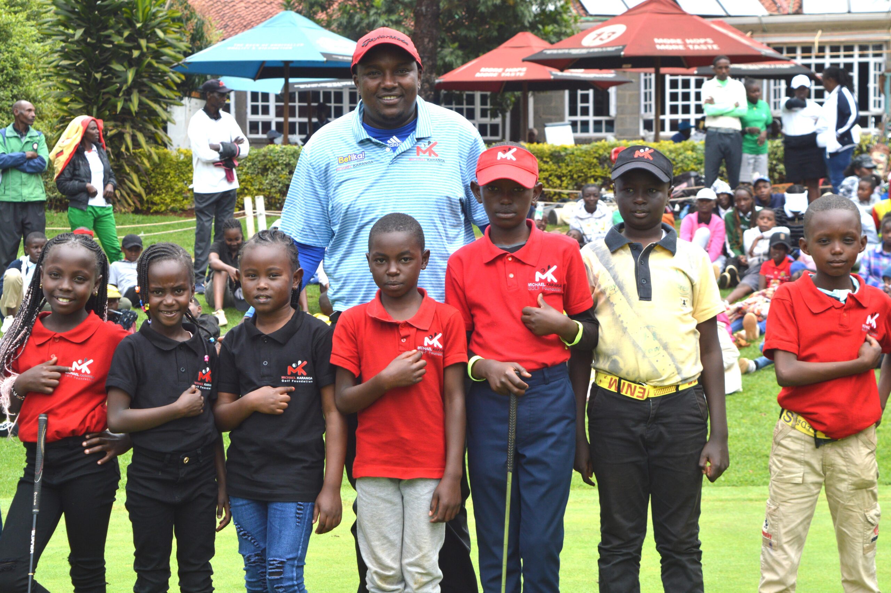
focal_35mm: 78
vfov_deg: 17.5
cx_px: 446
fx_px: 1929
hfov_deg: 26.0
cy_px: 296
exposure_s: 1/250
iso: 200
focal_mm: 52
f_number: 8
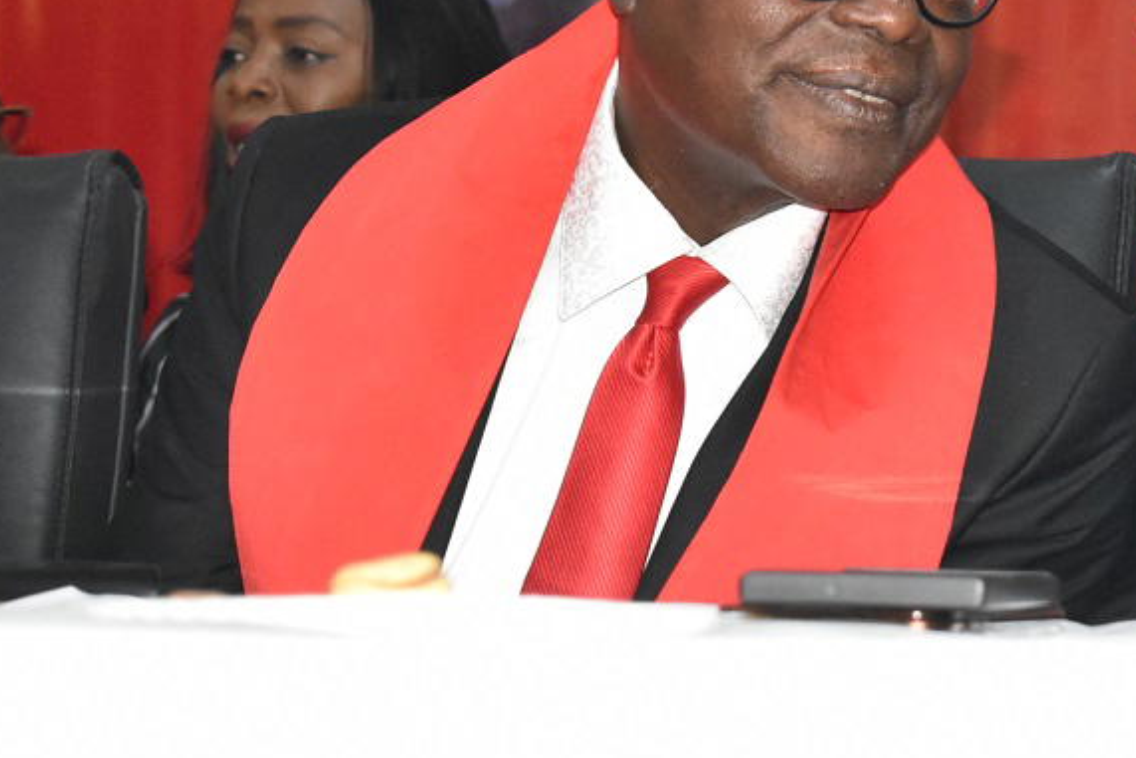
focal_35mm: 173
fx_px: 5462
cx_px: 986
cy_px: 101
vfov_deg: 7.9
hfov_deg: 11.8
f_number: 5.6
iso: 3200
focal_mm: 55
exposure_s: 1/100
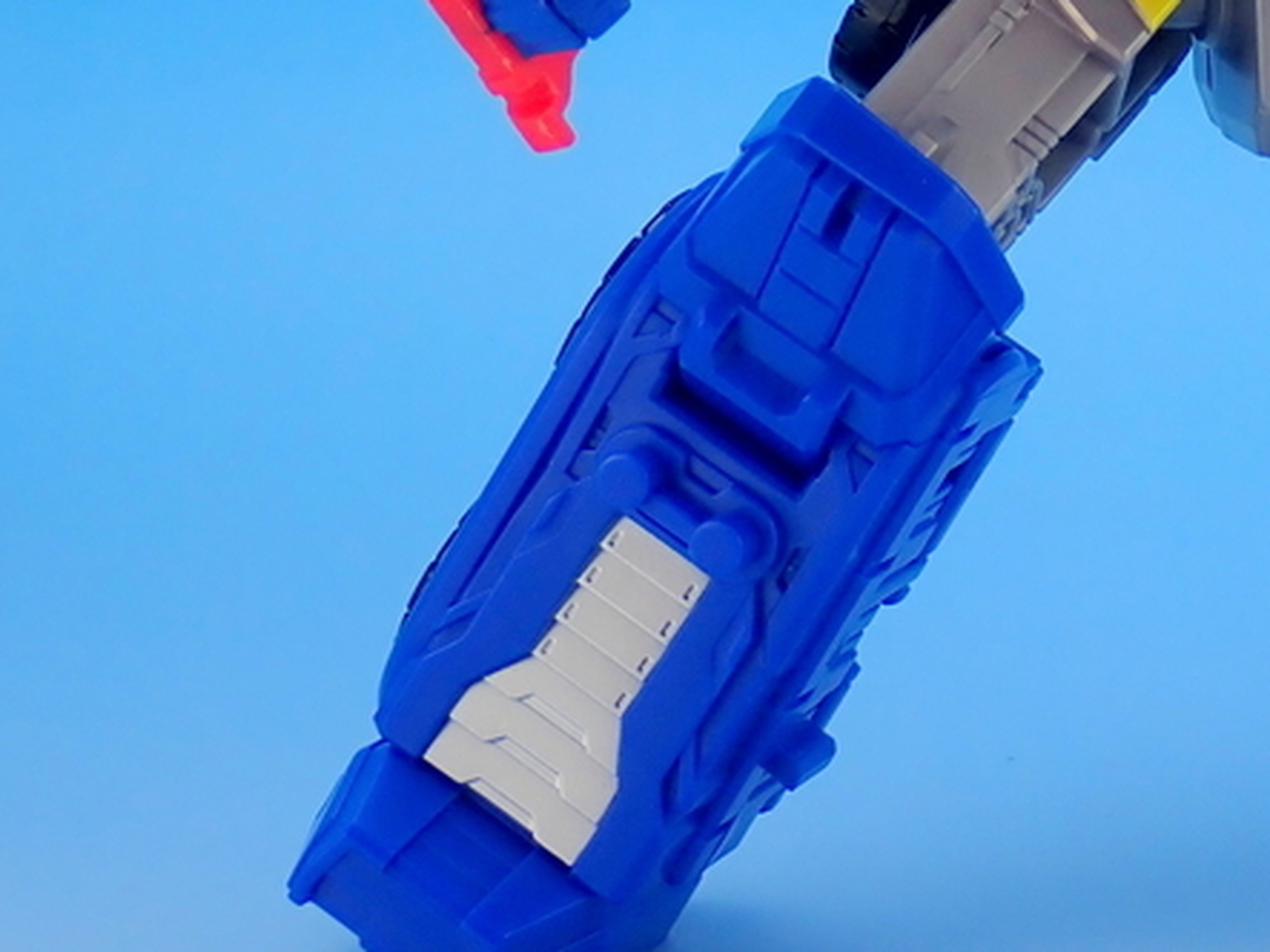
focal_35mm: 155
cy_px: -9
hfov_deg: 12.7
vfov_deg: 9.5
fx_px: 5685
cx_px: 1098
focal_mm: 11.88
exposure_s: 1/25
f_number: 3.8
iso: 100
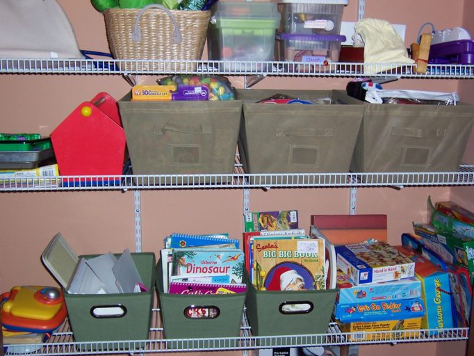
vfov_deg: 29.1
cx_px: 238
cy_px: 178
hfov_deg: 38.2
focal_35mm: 50
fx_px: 685
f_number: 3.4
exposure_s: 1/60
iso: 140
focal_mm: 8.2
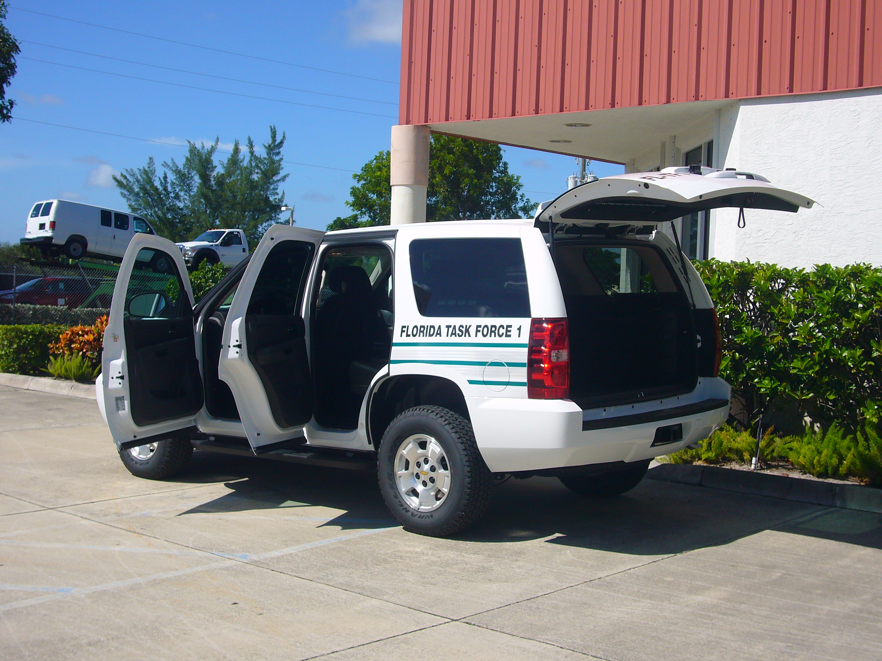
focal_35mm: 49
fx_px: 1248
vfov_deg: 29.7
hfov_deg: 38.9
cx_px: 441
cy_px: 330
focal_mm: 8.1
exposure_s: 1/320
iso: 80
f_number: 7.1
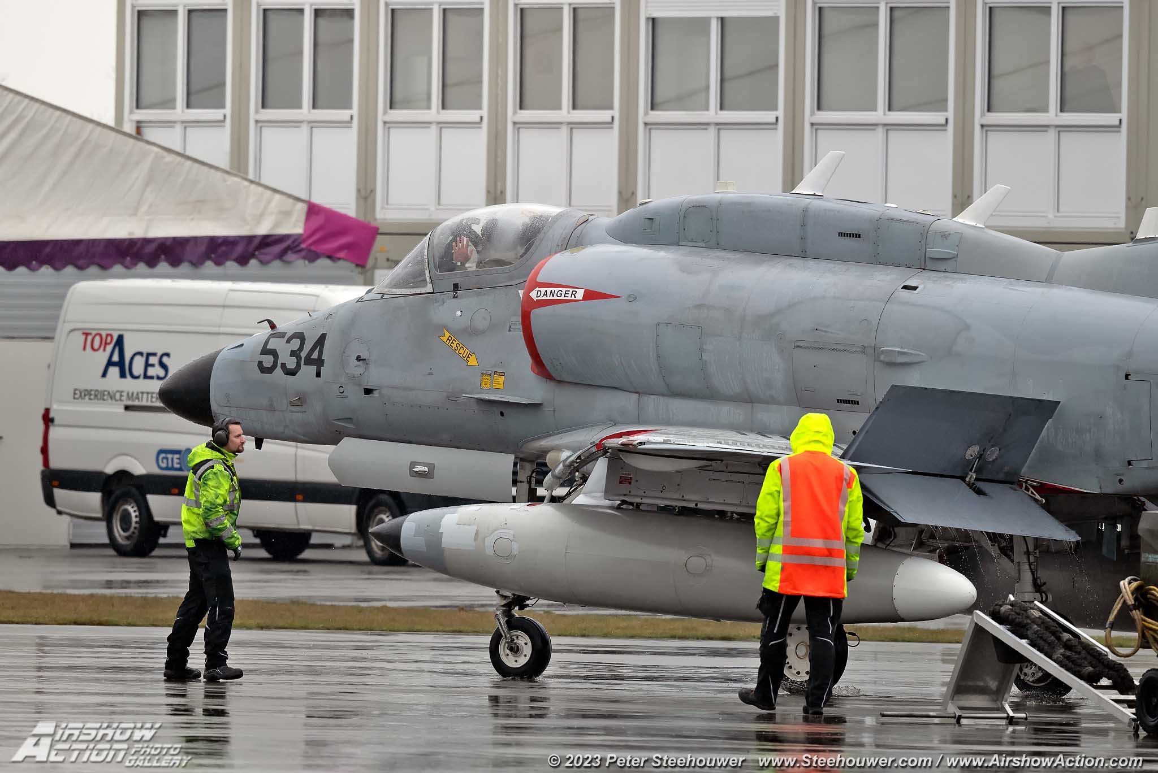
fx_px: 16092
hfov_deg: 4.1
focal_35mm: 500
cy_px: 386
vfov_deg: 2.8
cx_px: 579
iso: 450
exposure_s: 1/800
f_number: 6.3
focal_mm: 500
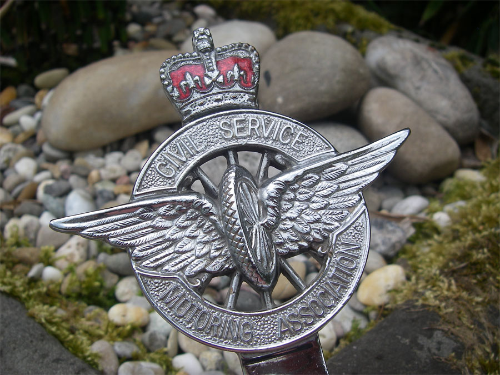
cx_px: 250
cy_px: 188
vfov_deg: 37.7
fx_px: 549
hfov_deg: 49.0
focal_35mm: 38
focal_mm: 6.3
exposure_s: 1/80
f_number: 3.3
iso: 64
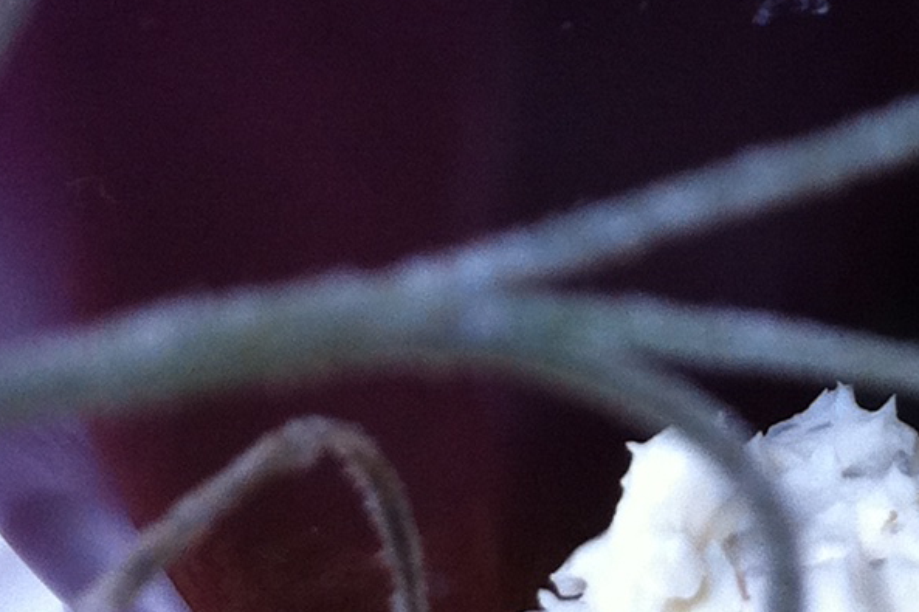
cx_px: 860
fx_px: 4058
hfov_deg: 12.8
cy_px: -122
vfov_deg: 8.5
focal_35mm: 159
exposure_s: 1/120
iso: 80
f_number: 2.8
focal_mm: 3.85
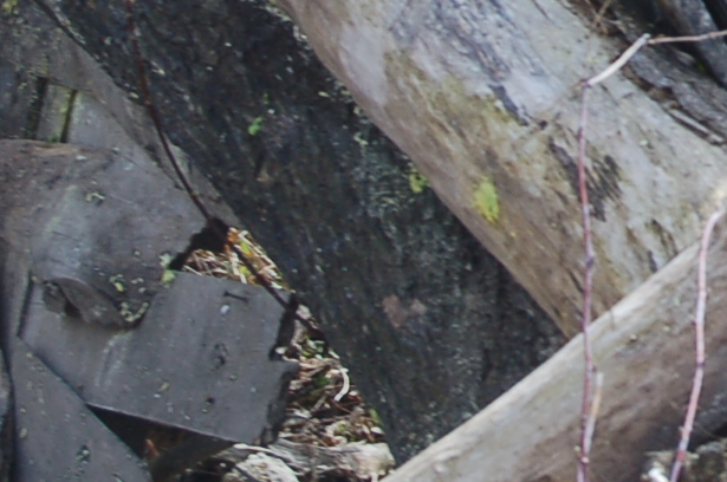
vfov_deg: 4.5
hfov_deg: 6.7
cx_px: 1058
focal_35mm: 303
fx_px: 6106
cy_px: -308
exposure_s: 1/200
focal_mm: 55
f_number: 7.1
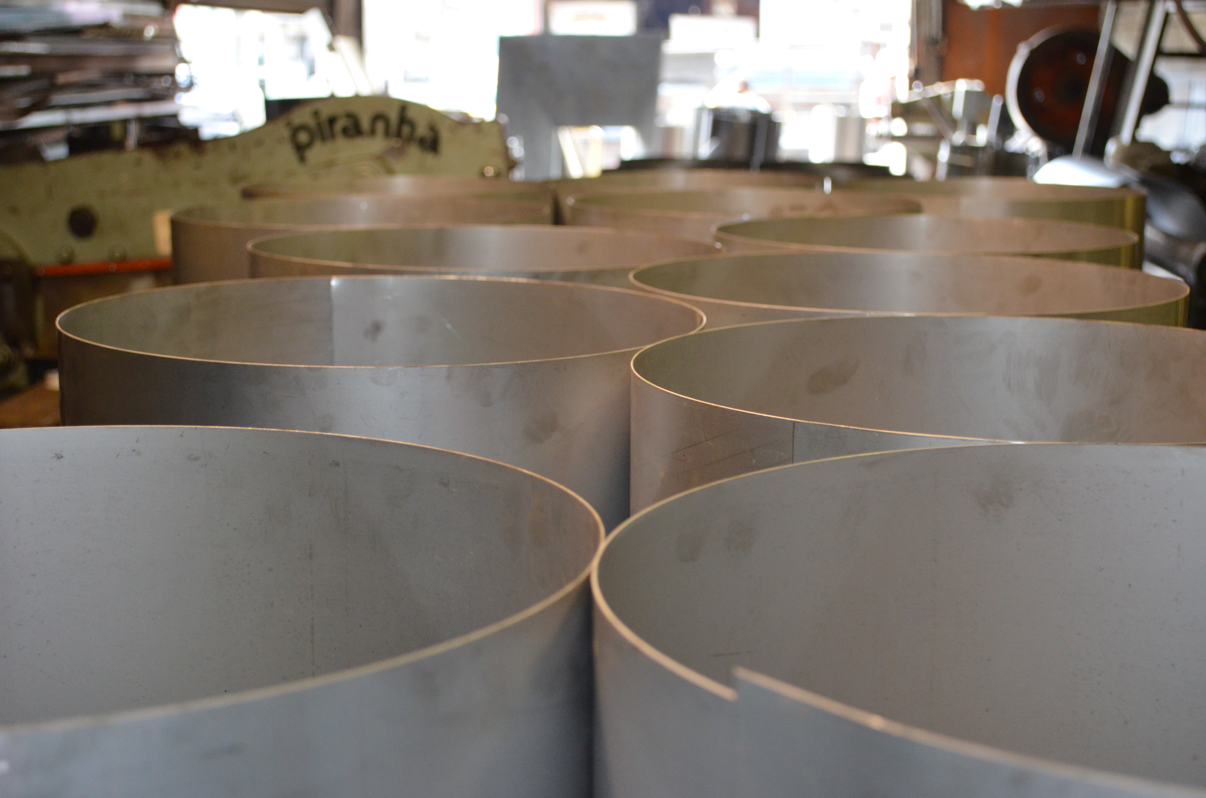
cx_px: 603
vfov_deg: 25.0
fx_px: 1805
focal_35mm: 54
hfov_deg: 36.9
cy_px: 399
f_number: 5
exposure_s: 1/60
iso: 1600
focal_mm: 36
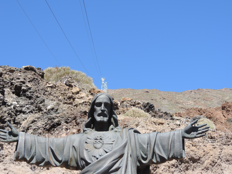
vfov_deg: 24.4
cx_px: 116
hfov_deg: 32.2
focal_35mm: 60
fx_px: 402
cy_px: 87
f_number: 3.7
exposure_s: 1/400
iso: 80
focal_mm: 10.7
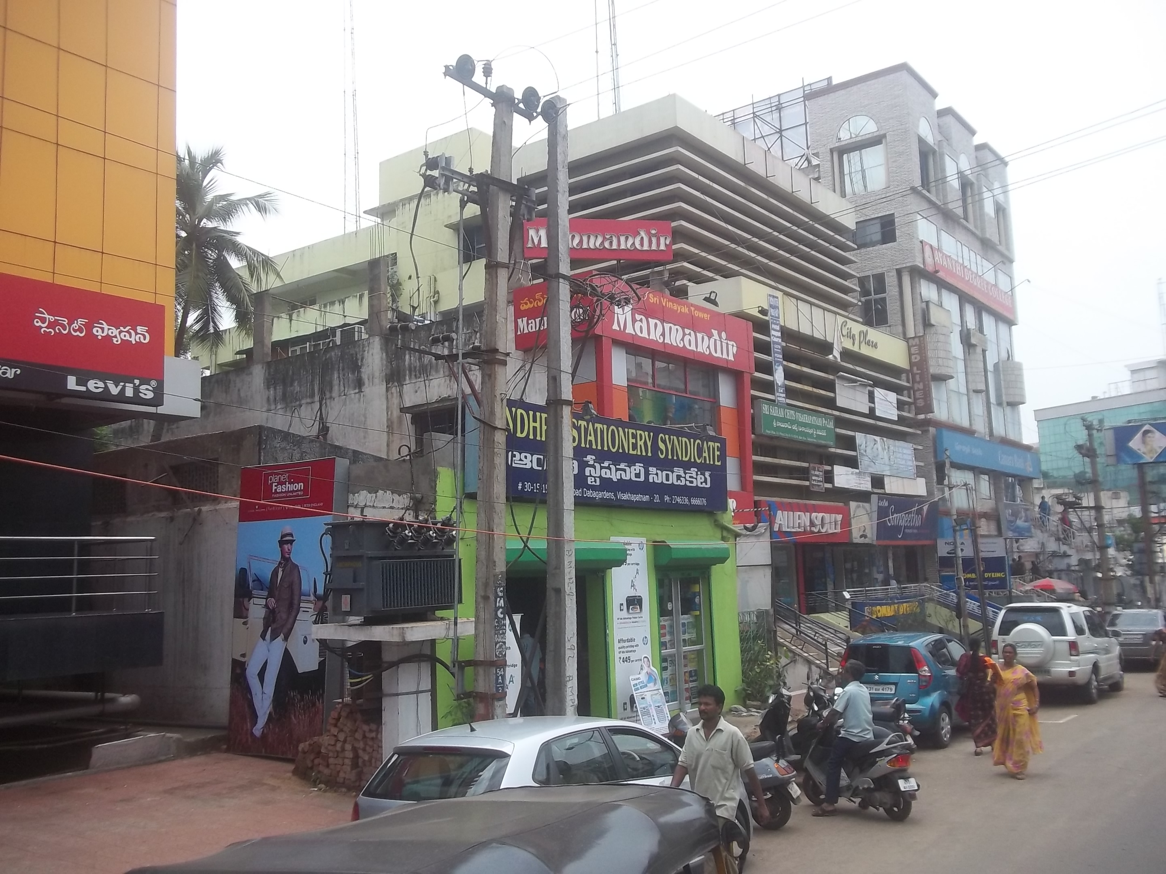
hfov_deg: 56.8
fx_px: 1078
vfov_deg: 44.2
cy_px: 437
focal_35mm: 32
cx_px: 583
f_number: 2.9
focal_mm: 5.7
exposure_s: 1/1000
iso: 80
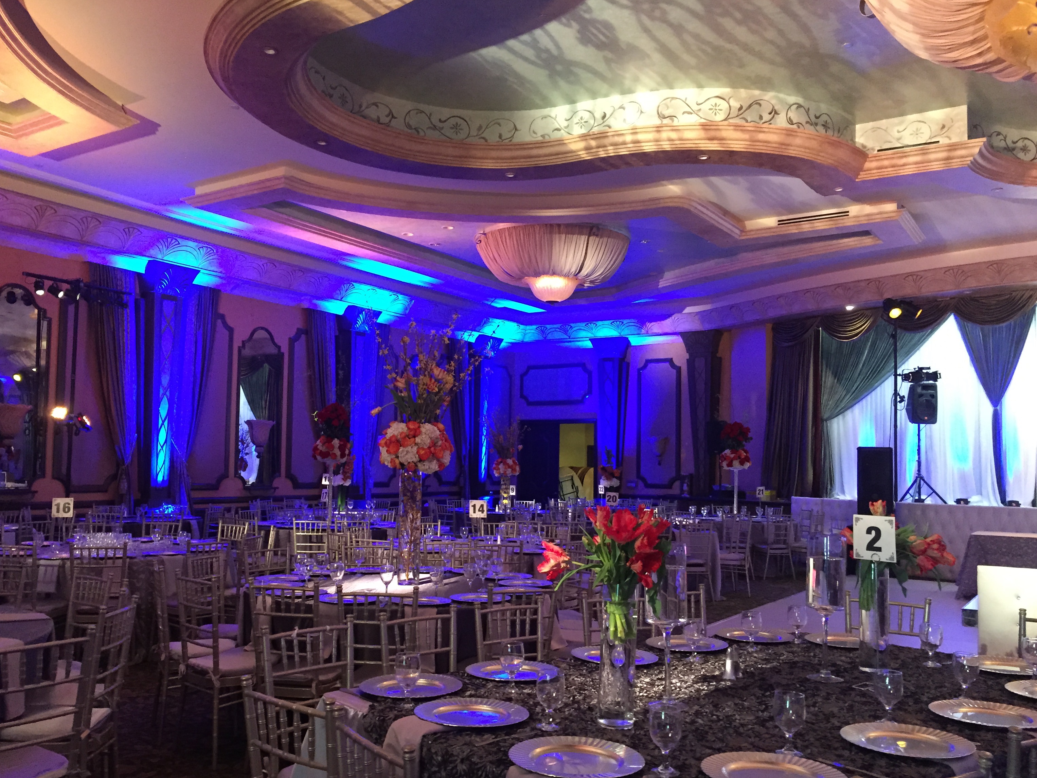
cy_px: 409
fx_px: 929
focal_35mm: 31
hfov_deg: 58.3
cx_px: 484
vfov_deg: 45.4
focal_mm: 4.15
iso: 250
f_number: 2.2
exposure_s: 1/17
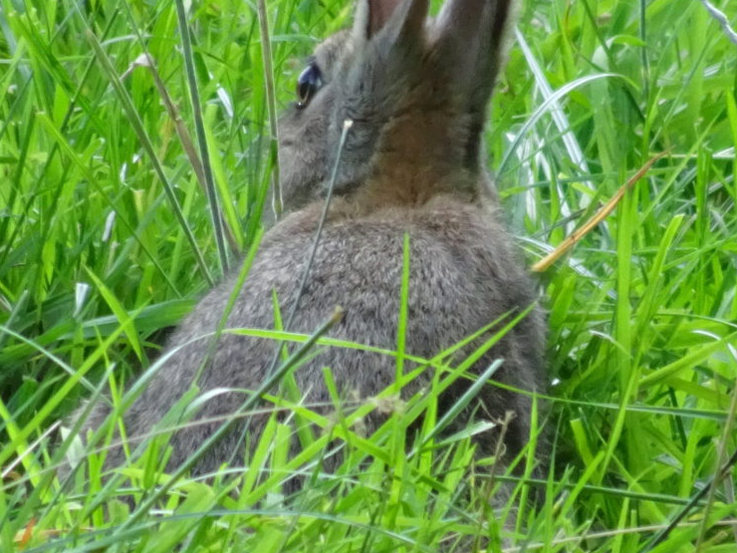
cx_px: 411
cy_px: 134
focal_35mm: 1968
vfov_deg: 0.8
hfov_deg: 1.0
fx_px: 41900
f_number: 6.3
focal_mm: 121.49
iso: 500
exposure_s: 1/250
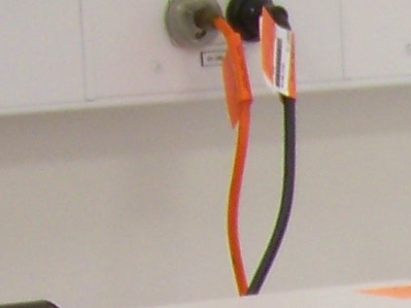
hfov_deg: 6.8
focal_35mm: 278
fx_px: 3300
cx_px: 965
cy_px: 557
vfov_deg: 5.3
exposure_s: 1/30
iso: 80
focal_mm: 5.85
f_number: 2.8
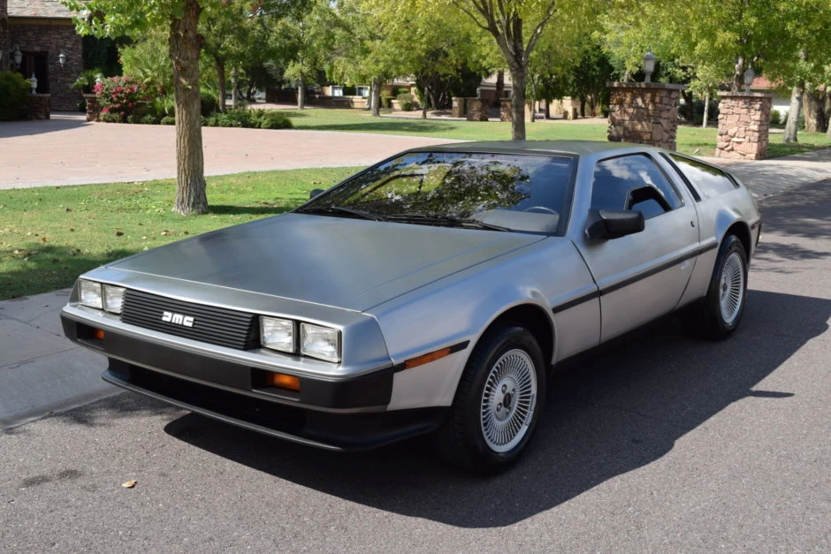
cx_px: 416
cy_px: 277
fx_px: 900
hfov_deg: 49.5
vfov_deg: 34.2
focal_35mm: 39
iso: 200
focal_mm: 26
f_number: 9
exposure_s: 1/320
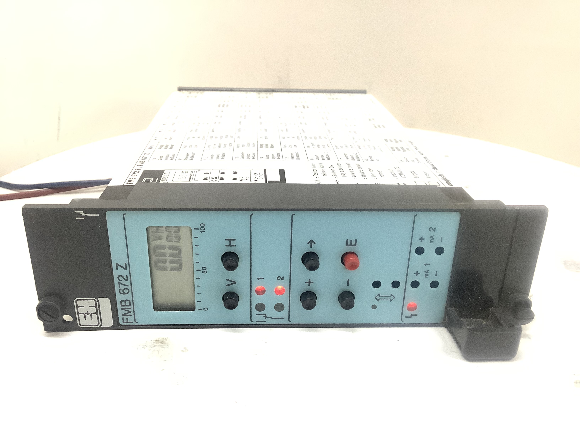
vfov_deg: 45.4
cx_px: 290
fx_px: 519
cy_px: 218
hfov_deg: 58.4
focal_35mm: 31
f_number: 2.4
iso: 320
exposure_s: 1/50
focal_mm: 3.3
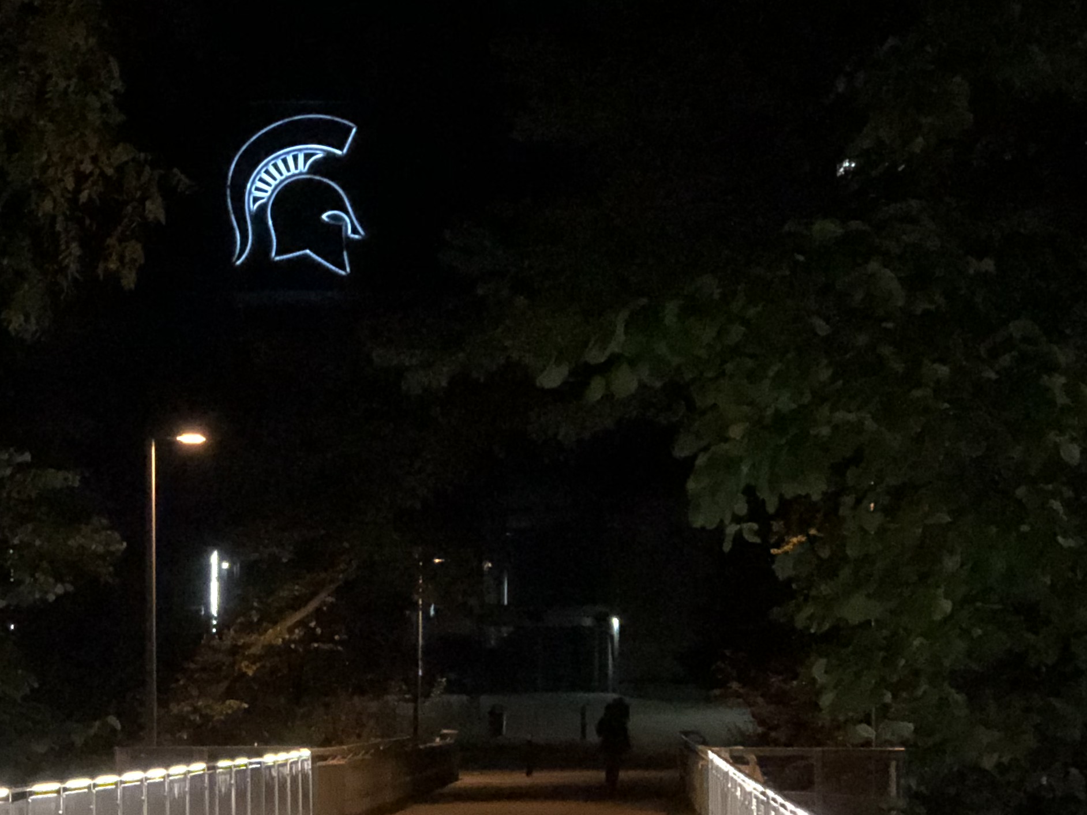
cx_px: 194
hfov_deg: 16.0
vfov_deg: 12.1
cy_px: 461
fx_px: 3831
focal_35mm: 122
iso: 1250
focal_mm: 6.6
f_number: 2.8
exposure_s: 1/60
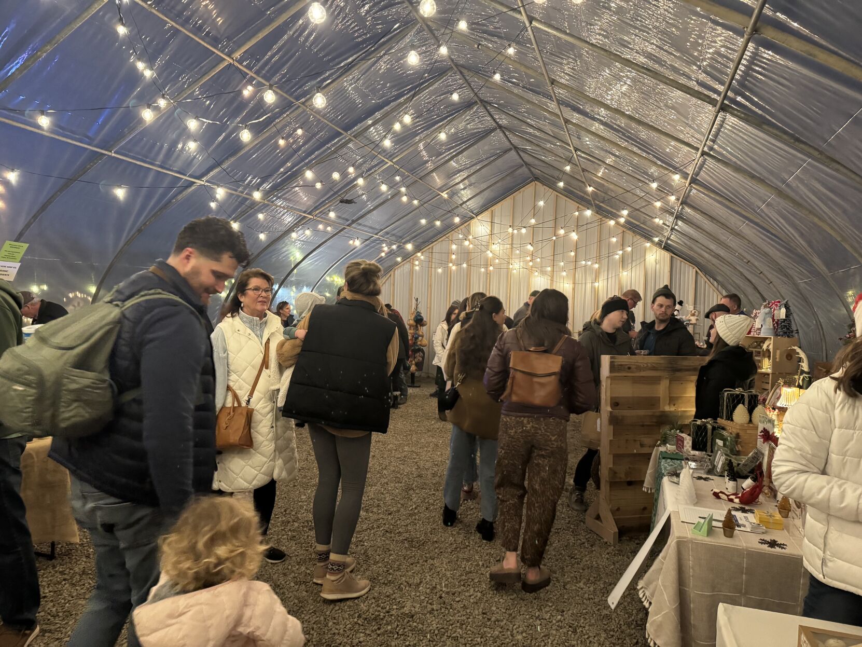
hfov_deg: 71.6
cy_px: 324
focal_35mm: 24
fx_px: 598
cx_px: 431
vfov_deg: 56.8
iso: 1000
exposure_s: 1/40
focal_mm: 6.76
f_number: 1.78
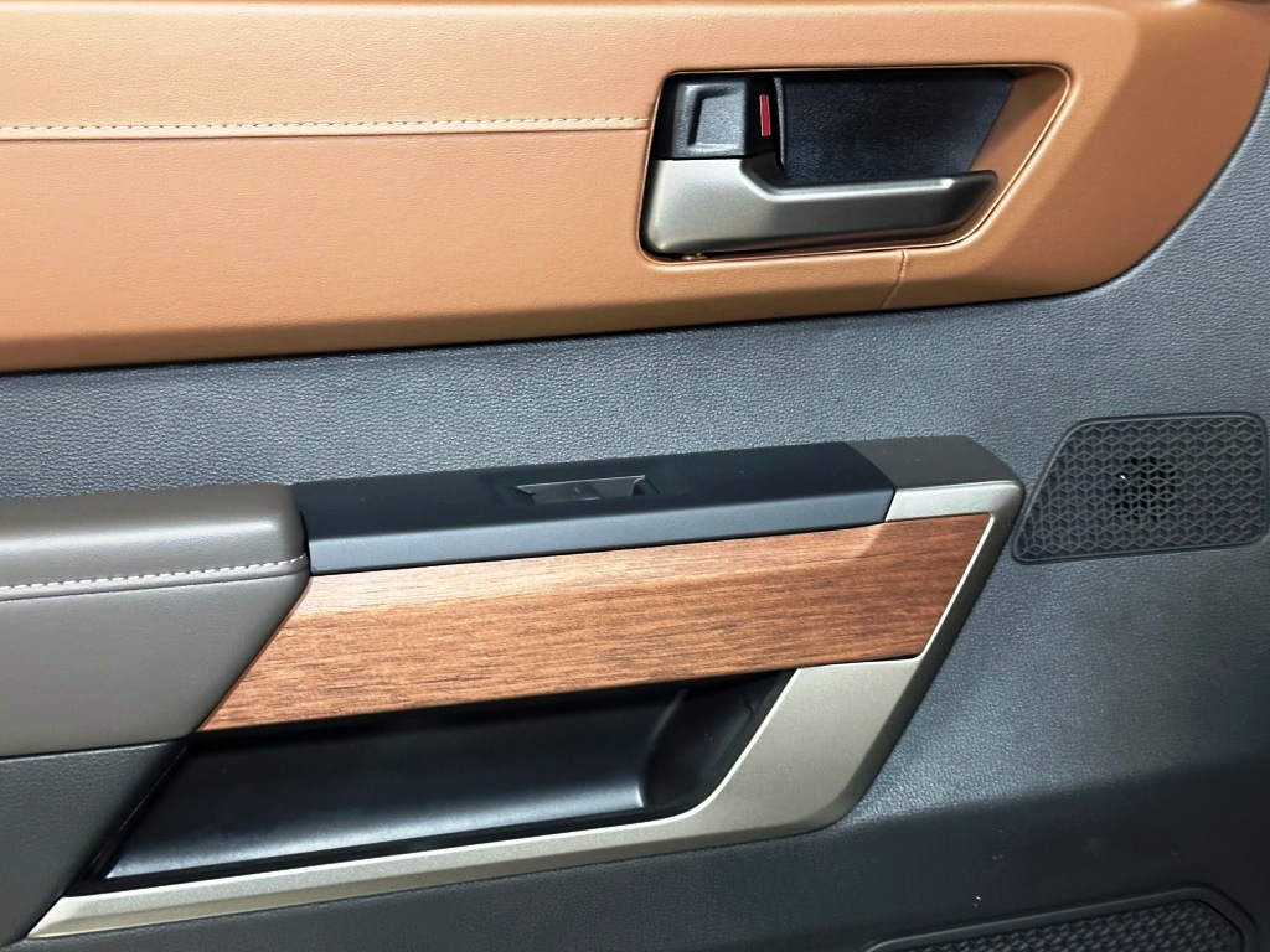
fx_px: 1761
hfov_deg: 39.7
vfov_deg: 30.3
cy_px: 476
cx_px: 635
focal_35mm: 48
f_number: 1.78
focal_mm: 6.86
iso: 500
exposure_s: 1/30
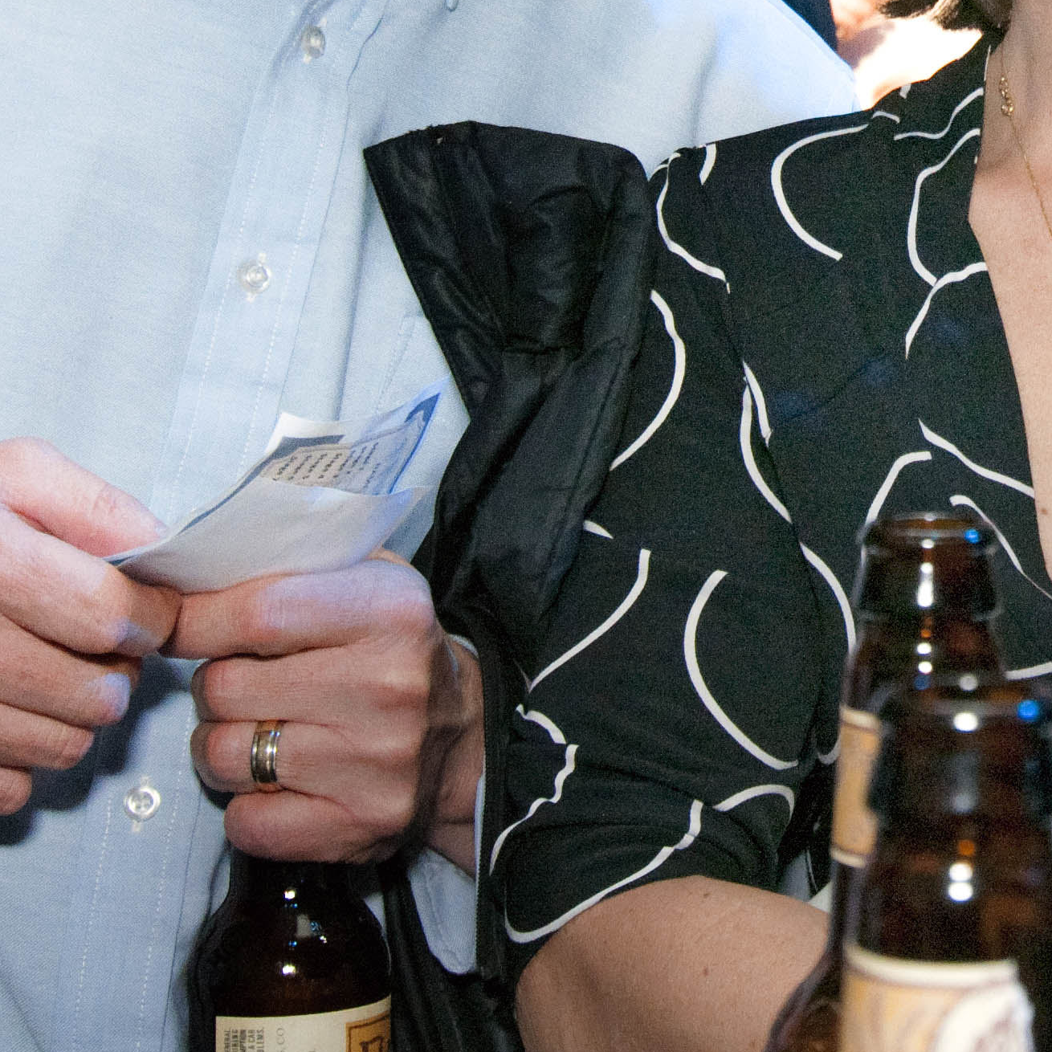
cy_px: -43
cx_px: 1181
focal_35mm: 100
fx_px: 3438
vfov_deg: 16.9
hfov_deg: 16.8
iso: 200
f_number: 5.6
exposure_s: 1/60
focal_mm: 24
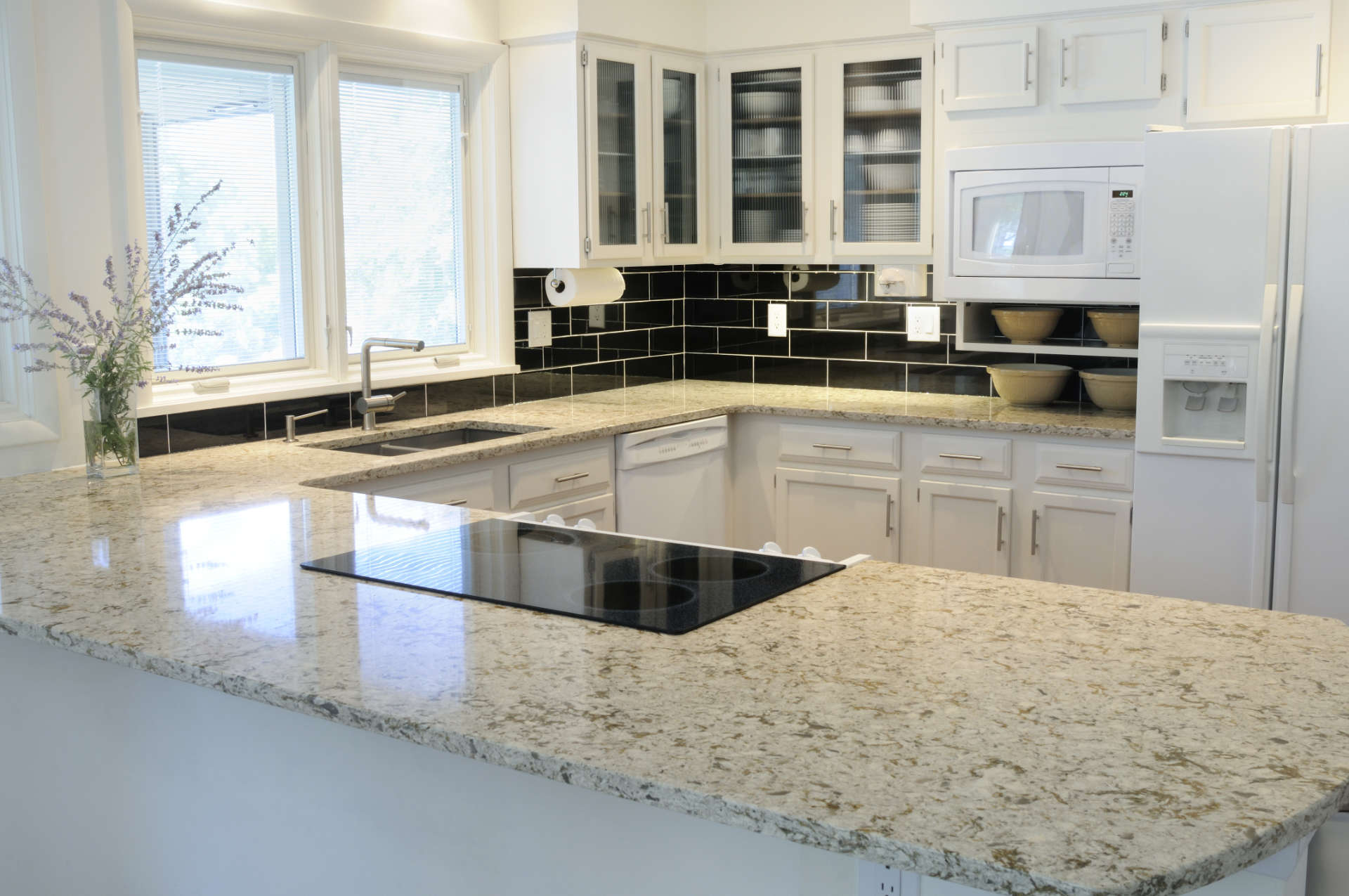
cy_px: 448
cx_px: 674
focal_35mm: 39
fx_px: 1460
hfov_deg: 49.6
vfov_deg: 34.1
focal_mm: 26
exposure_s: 2
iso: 200
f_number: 11
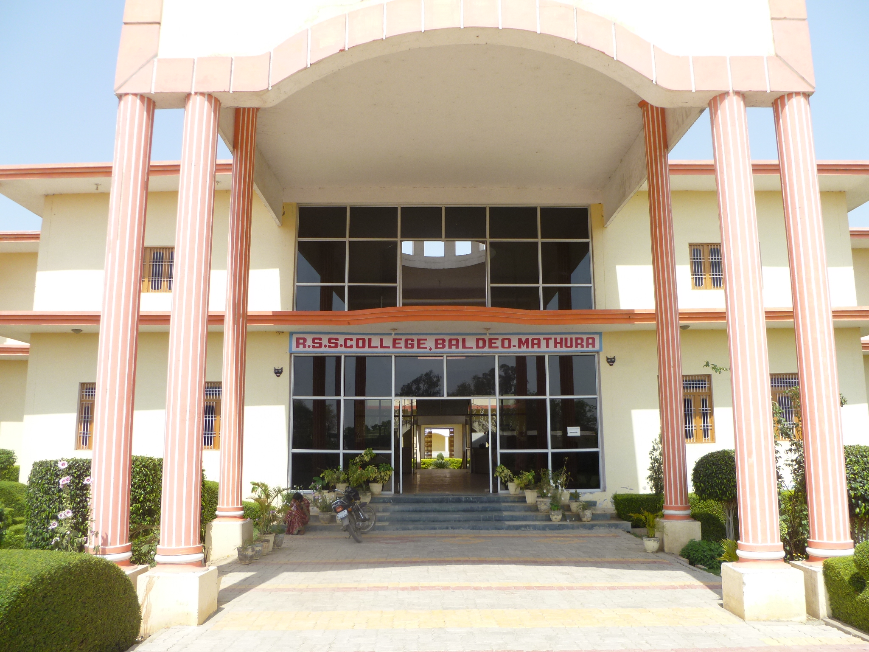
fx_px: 703
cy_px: 326
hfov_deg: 63.4
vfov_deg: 49.7
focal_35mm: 28
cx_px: 434
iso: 80
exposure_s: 1/400
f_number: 3.3
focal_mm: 5
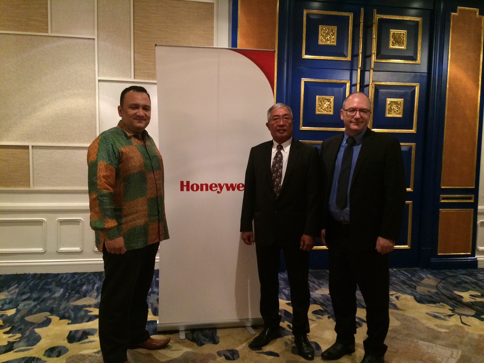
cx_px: 242
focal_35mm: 29
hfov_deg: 61.7
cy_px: 182
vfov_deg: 48.2
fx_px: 405
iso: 320
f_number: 2.2
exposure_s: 1/25
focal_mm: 4.15
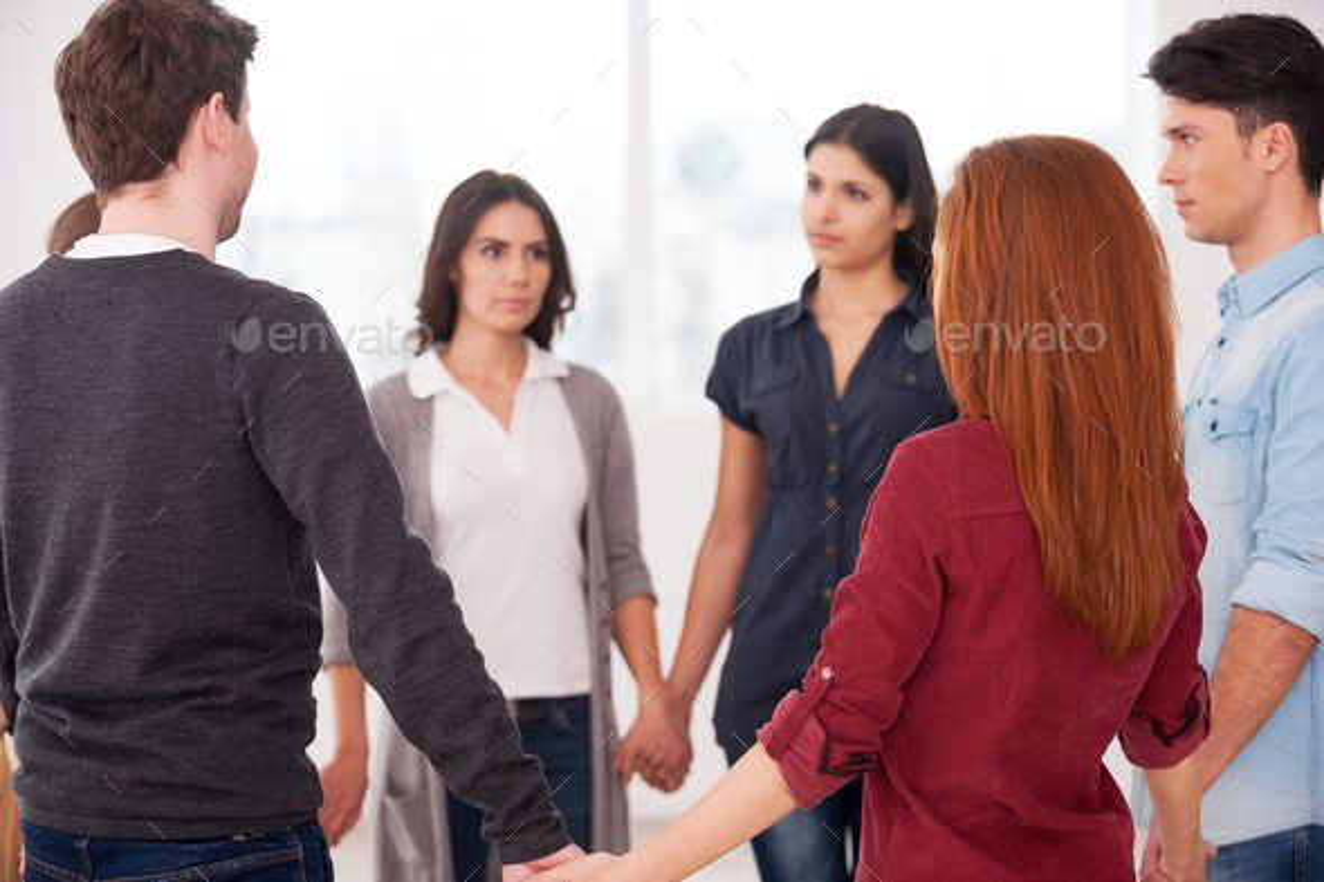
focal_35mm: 78
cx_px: 662
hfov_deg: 26.0
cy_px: 441
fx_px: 2868
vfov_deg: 17.5
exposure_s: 1/100
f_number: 4
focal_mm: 78
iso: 400
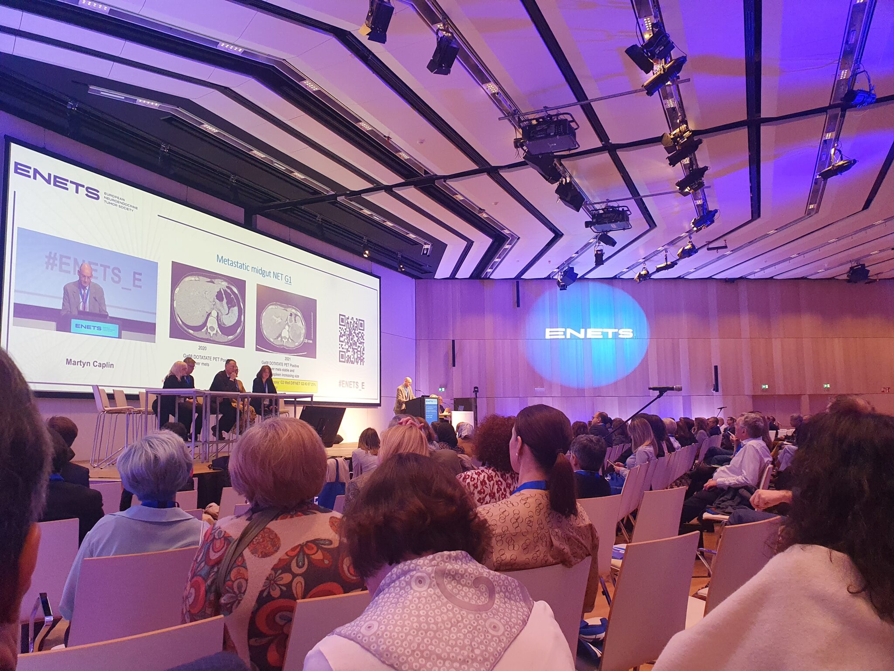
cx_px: 447
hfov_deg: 67.3
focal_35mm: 26
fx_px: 671
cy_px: 336
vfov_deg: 53.1
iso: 250
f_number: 2.4
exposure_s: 1/100
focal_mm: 4.32
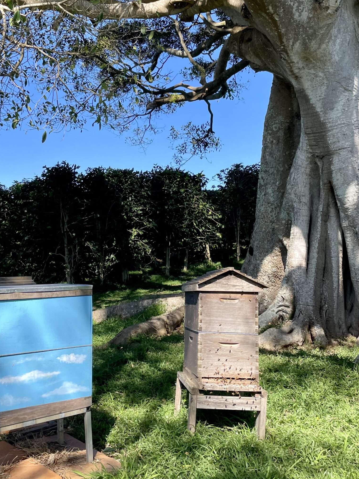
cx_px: 146
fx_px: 456
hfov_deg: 42.8
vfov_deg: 55.1
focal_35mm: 33
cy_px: 204
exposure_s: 1/1289
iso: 32
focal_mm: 4.2
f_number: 1.6
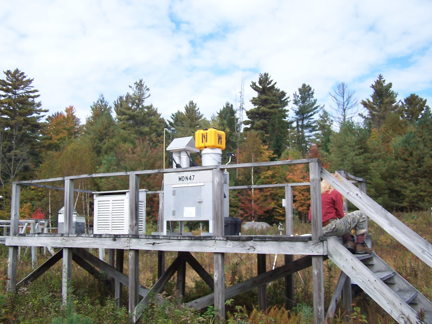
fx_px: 474
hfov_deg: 49.0
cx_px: 216
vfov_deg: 37.7
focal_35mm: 38
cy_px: 162
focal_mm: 6.3
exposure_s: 1/500
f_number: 2.8
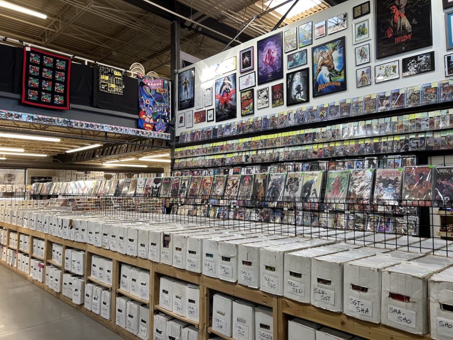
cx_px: 226
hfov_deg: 67.3
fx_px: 340
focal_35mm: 26
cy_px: 170
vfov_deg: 53.1
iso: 50
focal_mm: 5.7
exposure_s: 1/120
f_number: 1.5
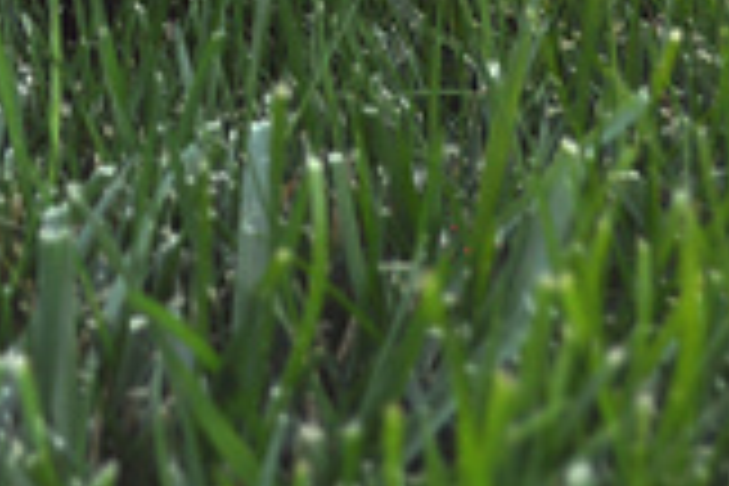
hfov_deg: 8.6
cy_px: -461
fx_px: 4799
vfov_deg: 5.7
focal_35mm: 237
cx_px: -180
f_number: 5.3
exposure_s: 1/125
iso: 200
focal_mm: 40
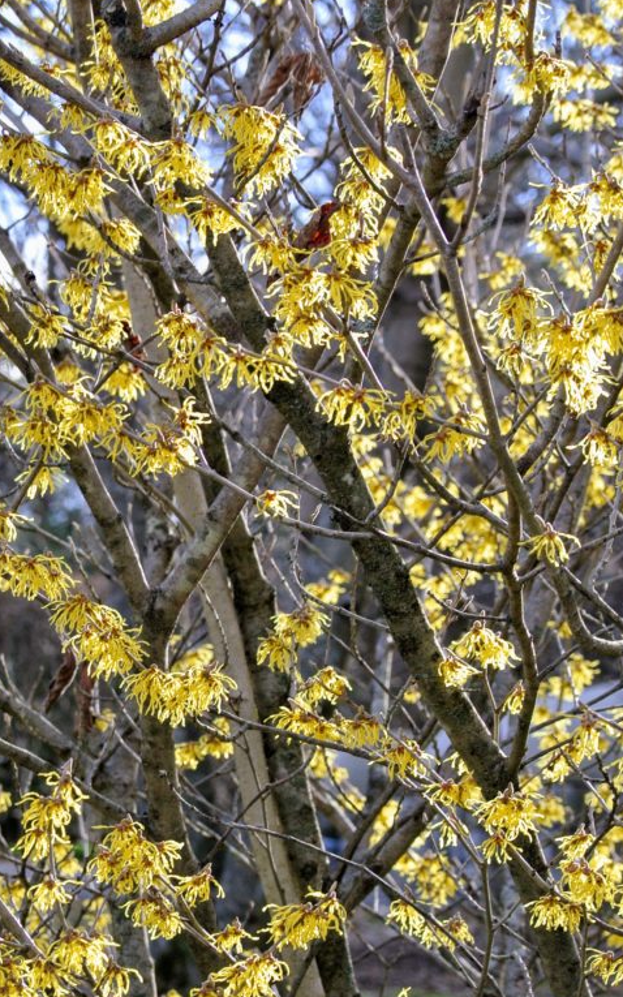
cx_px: 175
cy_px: 629
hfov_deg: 10.5
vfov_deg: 16.8
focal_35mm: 124
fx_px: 3369
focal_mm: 30
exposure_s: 1/250
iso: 100
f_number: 4
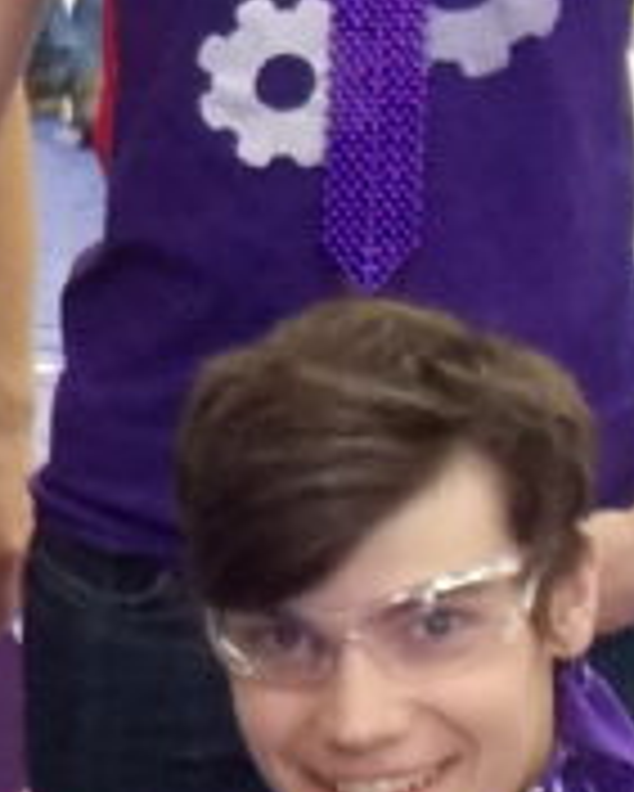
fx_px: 4921
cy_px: 680
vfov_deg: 9.2
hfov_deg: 7.0
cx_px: -778
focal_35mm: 210
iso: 400
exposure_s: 1/20
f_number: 3.5
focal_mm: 6.6
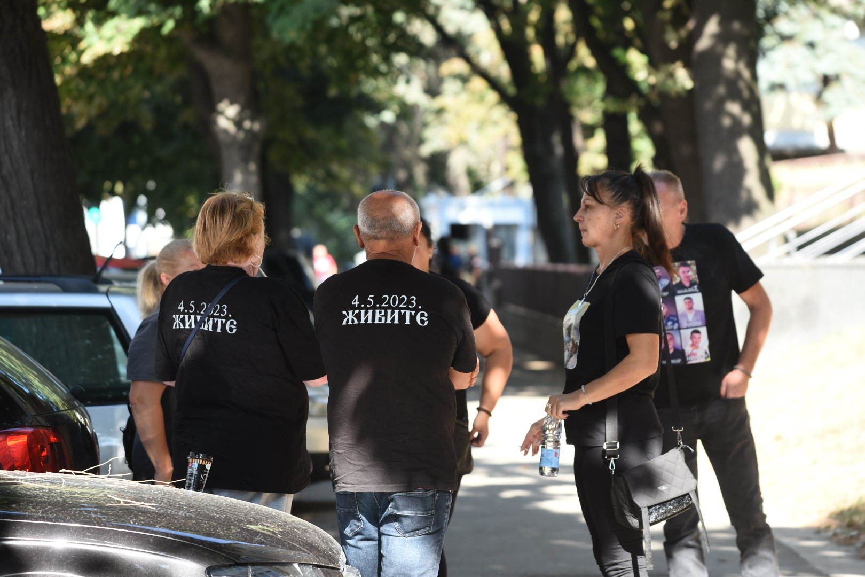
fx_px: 3724
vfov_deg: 8.9
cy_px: 288
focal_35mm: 155
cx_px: 432
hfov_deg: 13.2
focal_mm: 155
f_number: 4
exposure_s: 1/640
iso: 800
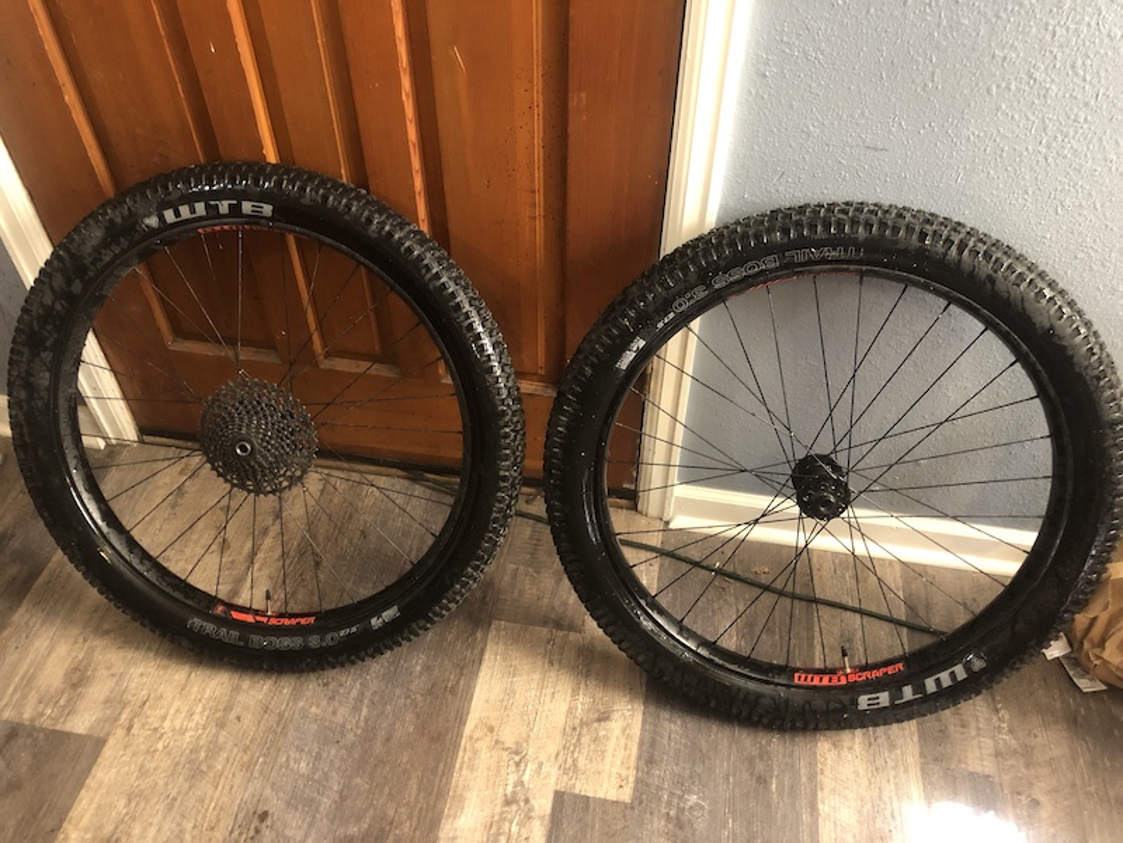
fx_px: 908
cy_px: 422
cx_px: 562
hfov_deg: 63.4
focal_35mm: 28
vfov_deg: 49.7
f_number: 1.8
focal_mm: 3.99
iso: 100
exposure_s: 1/12
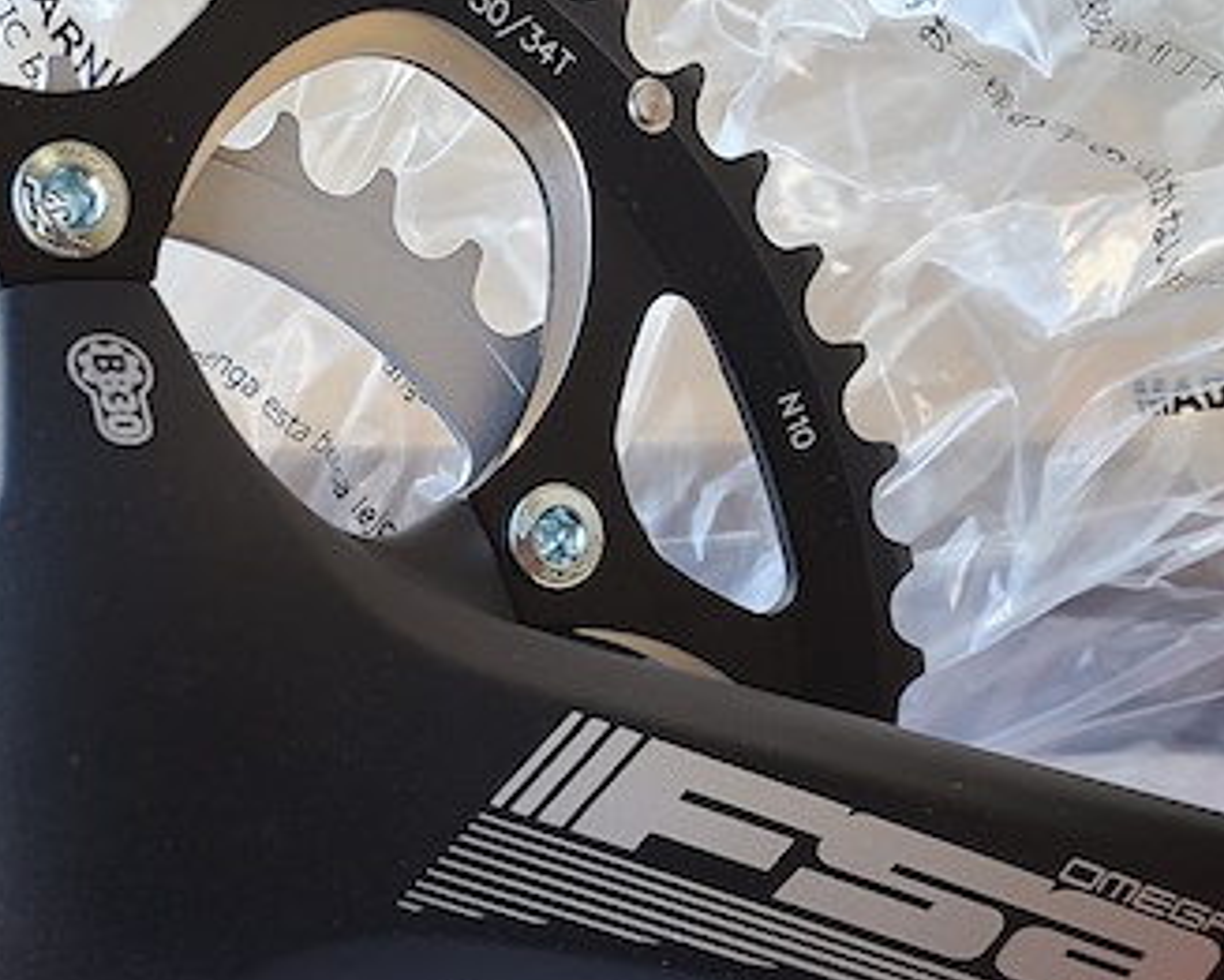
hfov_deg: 30.3
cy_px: 666
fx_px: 2247
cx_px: 453
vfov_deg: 24.5
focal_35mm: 62
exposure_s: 1/60
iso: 50
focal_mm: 5.4
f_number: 1.8
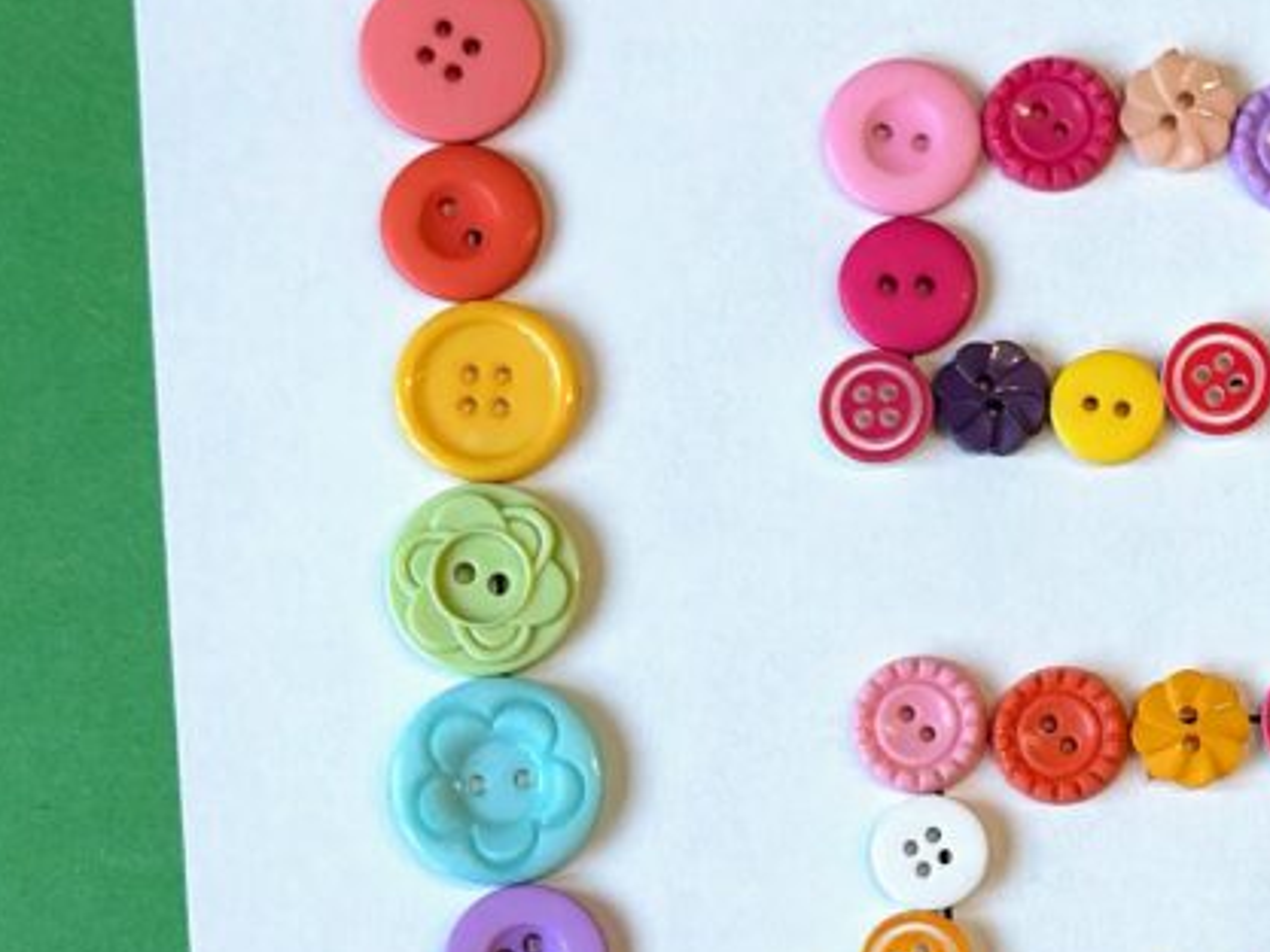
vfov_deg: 10.7
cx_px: 1517
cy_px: 660
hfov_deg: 13.9
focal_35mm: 138
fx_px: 5064
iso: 80
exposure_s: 1/60
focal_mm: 6.86
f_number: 1.78
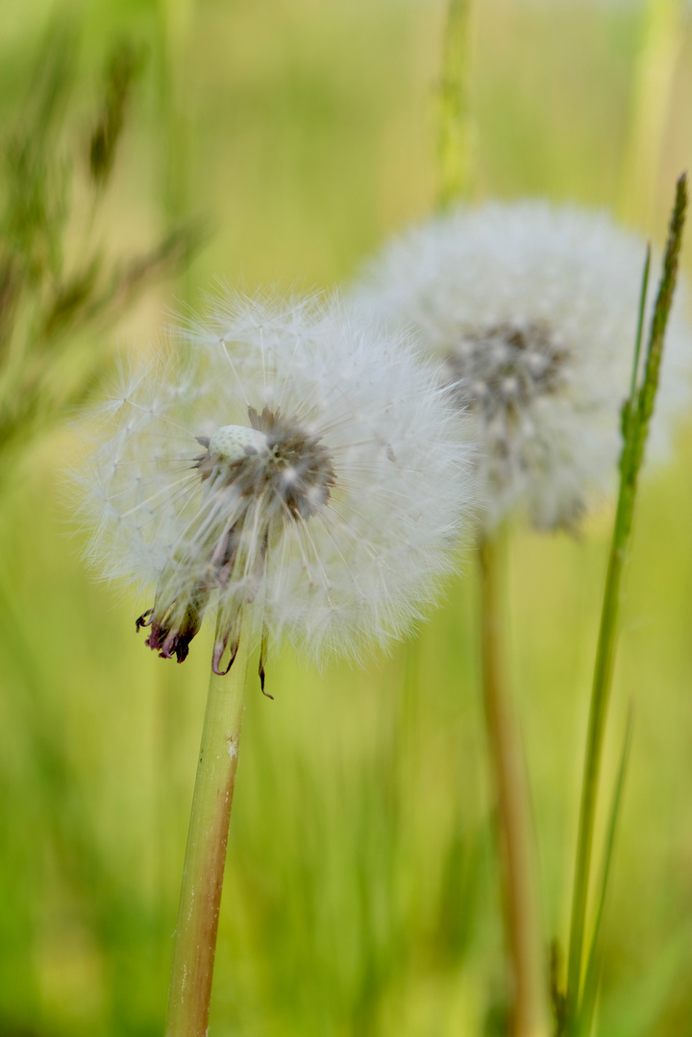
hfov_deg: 11.4
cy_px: 518
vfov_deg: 17.1
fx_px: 3460
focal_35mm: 120
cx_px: 346
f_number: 4
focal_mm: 80
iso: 200
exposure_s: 1/500
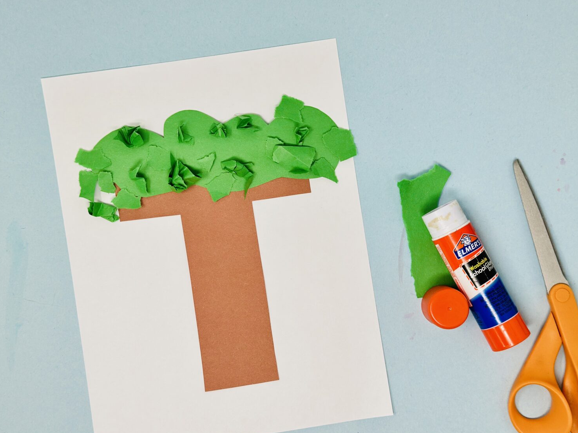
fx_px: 835
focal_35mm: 50
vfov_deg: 29.1
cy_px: 224
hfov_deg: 38.2
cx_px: 292
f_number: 1.78
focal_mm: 6.86
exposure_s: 1/202
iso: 80
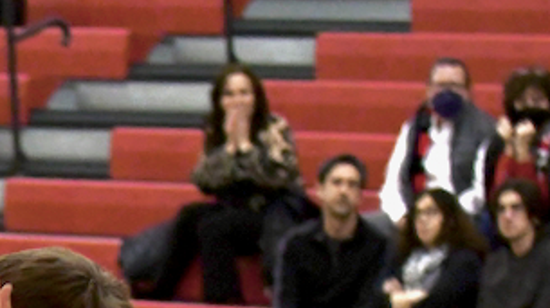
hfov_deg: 4.6
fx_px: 6732
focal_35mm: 462
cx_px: -400
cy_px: 762
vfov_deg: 2.6
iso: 3200
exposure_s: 1/1000
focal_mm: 70
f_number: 2.8
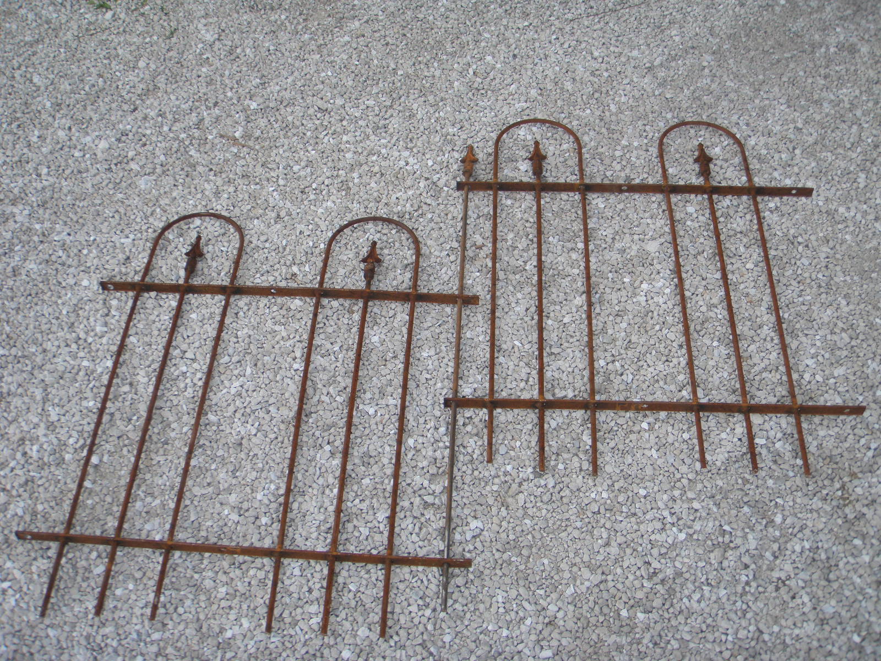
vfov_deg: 37.7
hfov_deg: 49.0
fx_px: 967
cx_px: 440
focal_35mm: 38
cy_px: 330
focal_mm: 6.7
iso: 50
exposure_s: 1/100
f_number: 3.5
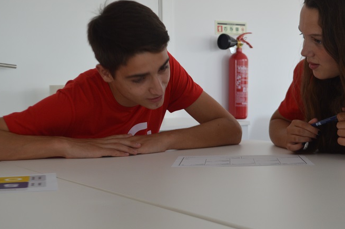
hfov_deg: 30.5
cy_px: 93
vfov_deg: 20.5
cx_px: 204
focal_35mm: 66
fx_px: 632
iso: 400
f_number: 4.8
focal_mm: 32
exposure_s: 1/25
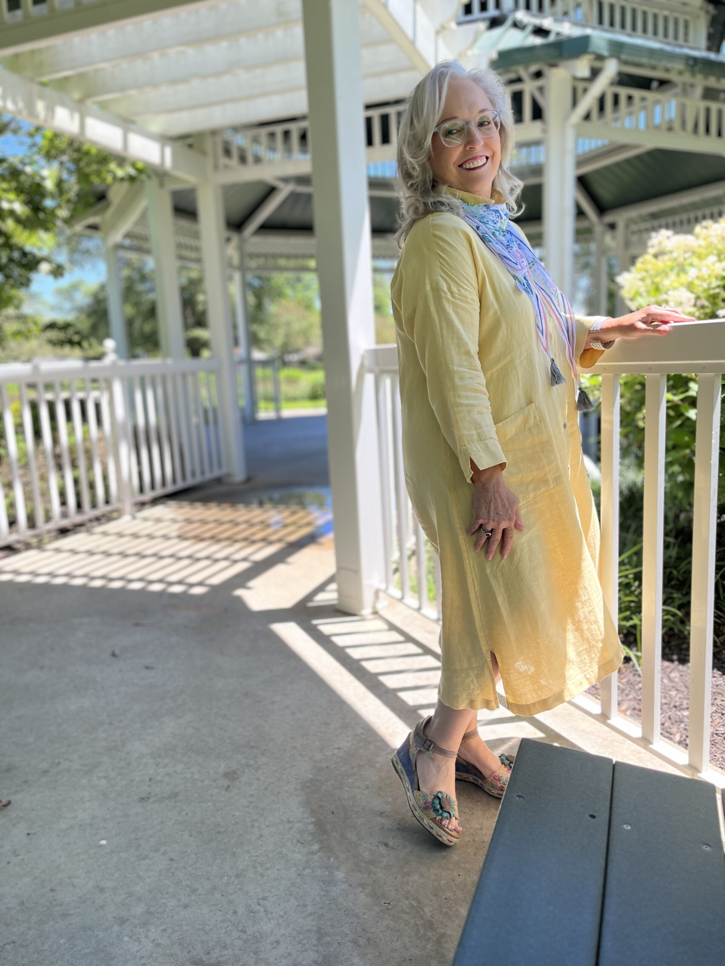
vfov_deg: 67.3
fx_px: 726
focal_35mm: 26
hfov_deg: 53.1
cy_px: 483
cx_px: 362
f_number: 1.6
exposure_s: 1/608
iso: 50
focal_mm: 5.1
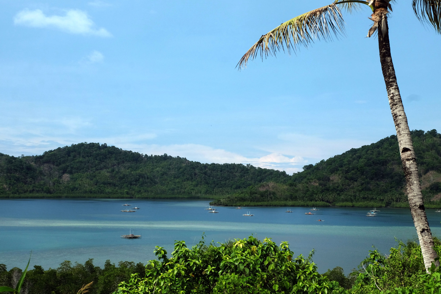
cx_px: 220
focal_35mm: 42
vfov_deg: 31.9
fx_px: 514
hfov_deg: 46.4
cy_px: 147
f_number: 11
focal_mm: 28.2
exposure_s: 1/640
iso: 250
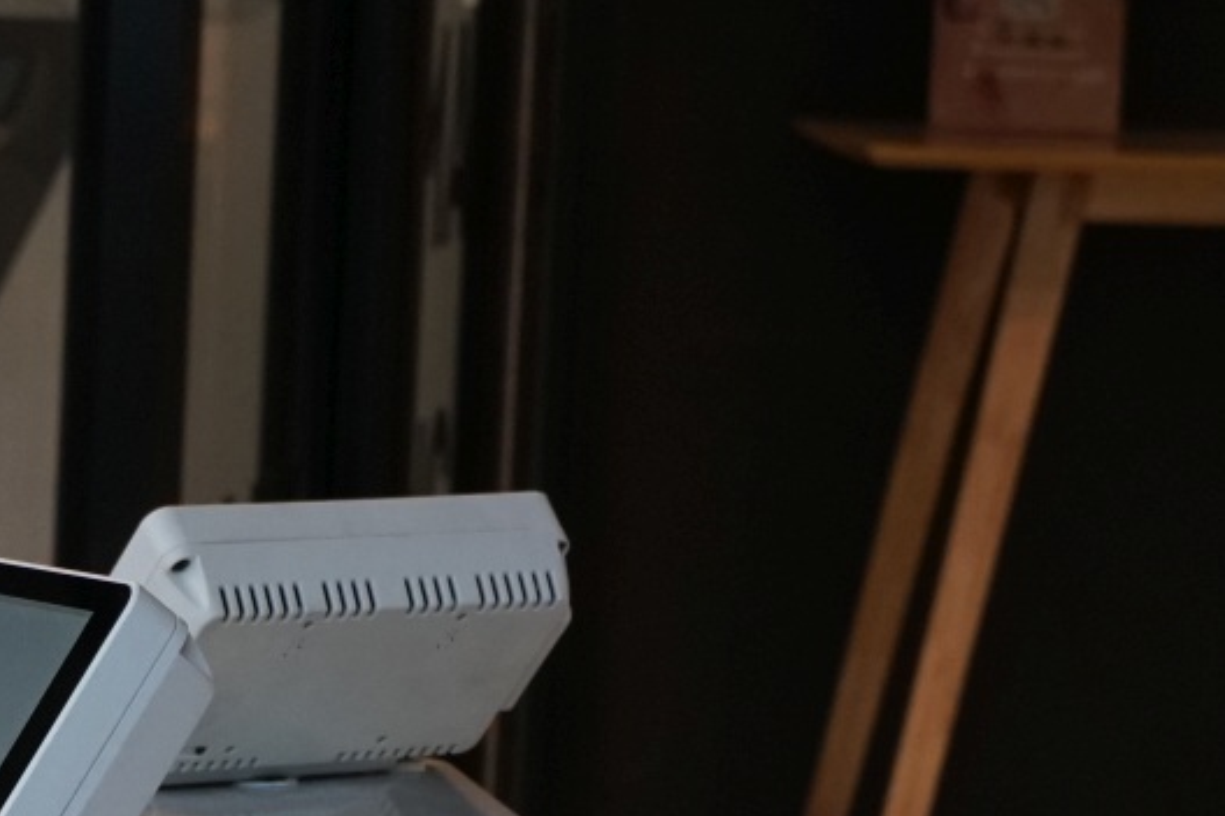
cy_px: 1473
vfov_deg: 6.1
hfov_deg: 9.1
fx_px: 7548
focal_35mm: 222
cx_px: -400
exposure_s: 1/160
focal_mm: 39
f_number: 5.6
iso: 1000
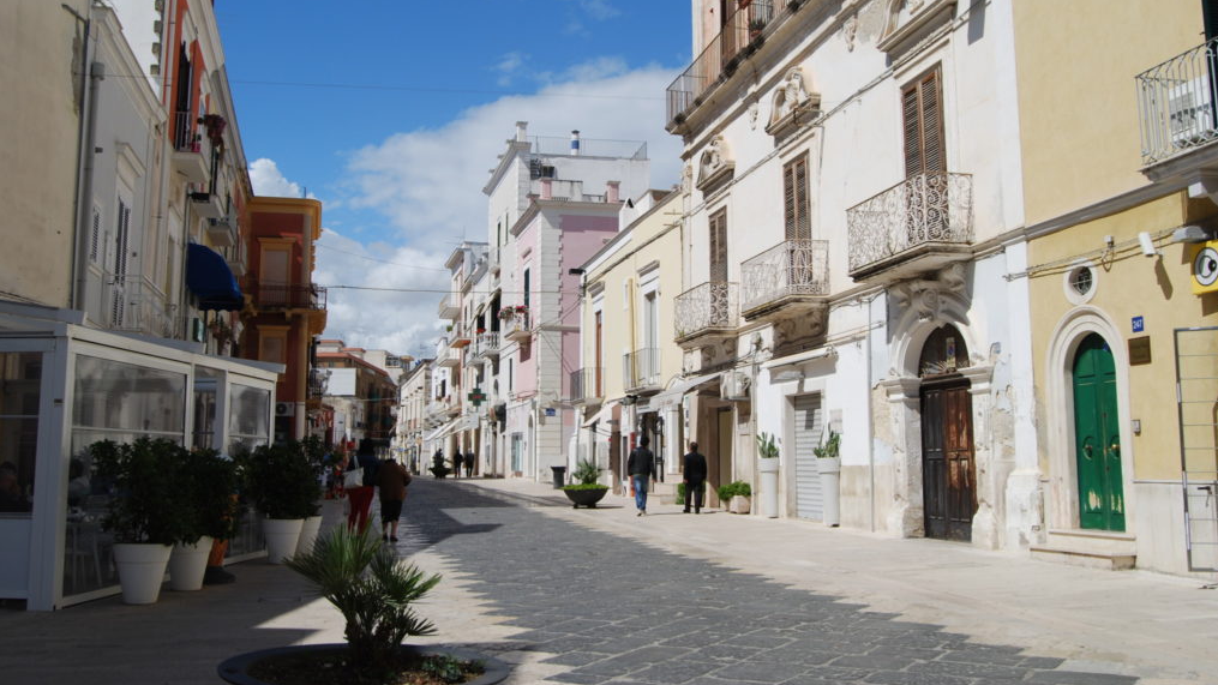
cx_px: 612
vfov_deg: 32.3
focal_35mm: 37
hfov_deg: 54.6
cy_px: 282
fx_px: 1180
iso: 100
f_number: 9
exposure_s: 1/320
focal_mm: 23
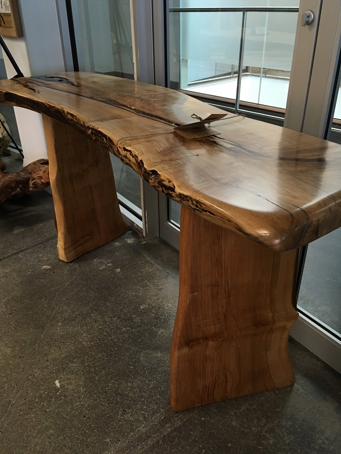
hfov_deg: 48.2
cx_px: 170
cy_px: 227
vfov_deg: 61.7
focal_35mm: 29
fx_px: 381
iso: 125
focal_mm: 4.15
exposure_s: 1/30
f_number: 2.2
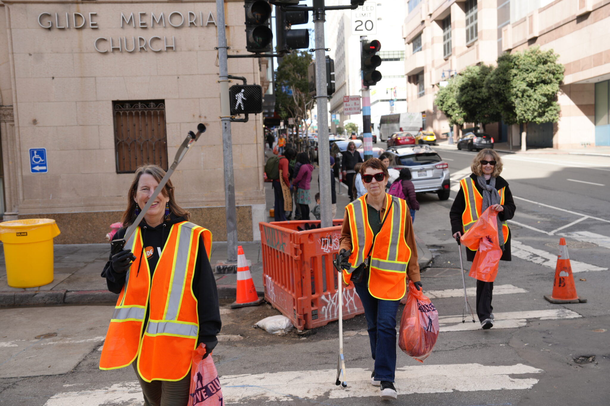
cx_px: 305
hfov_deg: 51.9
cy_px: 203
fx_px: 627
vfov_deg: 35.9
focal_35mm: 37
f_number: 4.5
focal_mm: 37
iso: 100
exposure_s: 1/250
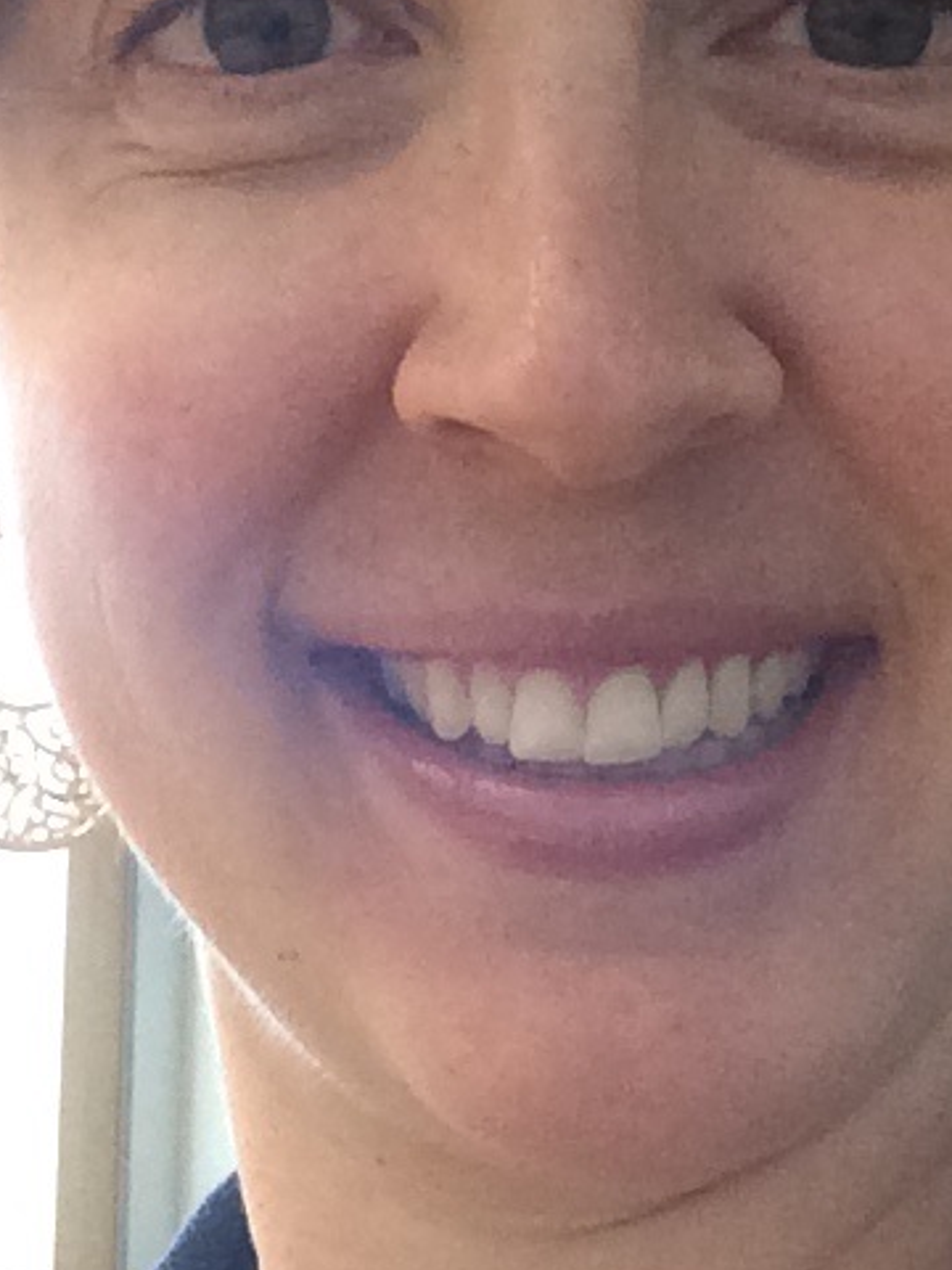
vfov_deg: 22.3
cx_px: 576
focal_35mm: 88
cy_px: 609
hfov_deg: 16.8
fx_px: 3227
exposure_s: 1/30
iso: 320
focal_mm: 2.15
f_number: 2.4
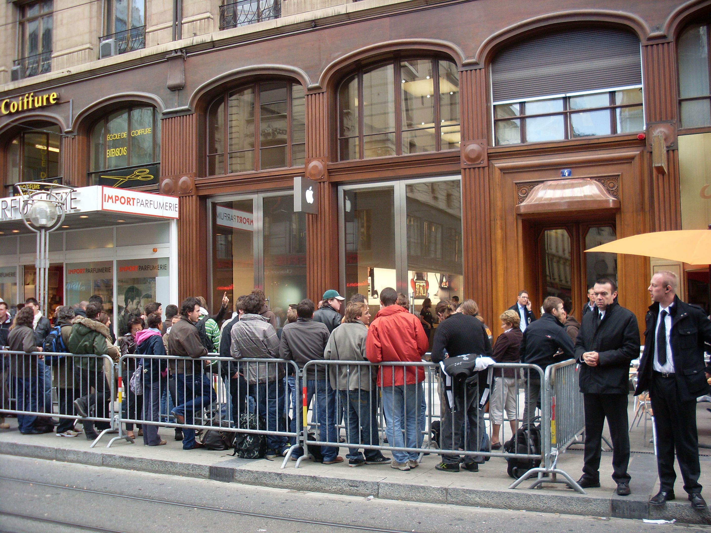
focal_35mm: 38
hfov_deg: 49.0
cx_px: 356
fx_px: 781
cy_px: 266
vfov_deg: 37.7
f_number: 3
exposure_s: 1/90
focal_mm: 6.3
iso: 80
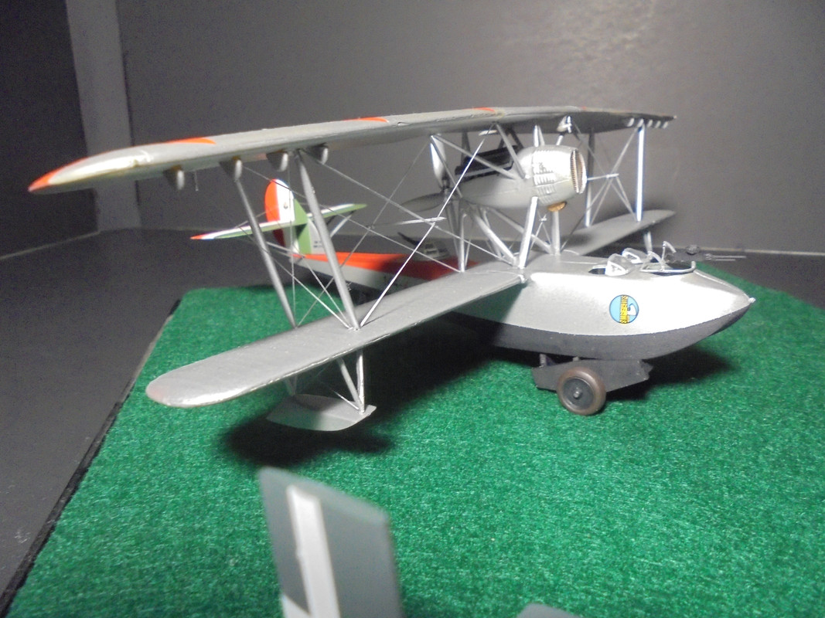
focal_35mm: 26
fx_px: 620
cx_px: 412
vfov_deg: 53.1
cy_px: 309
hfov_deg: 67.3
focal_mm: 4.6
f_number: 3.5
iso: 640
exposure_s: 1/30
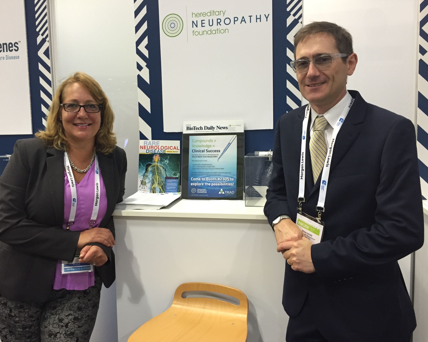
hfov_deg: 57.2
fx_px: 393
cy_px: 170
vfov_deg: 47.1
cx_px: 213
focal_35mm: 31
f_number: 2.2
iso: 125
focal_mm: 4.15
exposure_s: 1/30
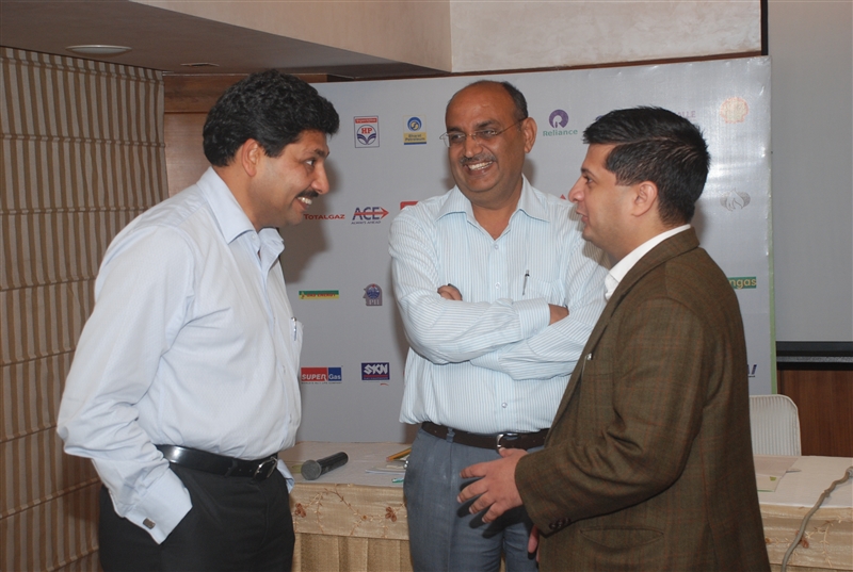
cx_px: 426
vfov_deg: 20.7
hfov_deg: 30.5
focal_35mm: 66
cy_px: 286
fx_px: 1567
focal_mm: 44
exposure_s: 1/125
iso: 400
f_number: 6.3
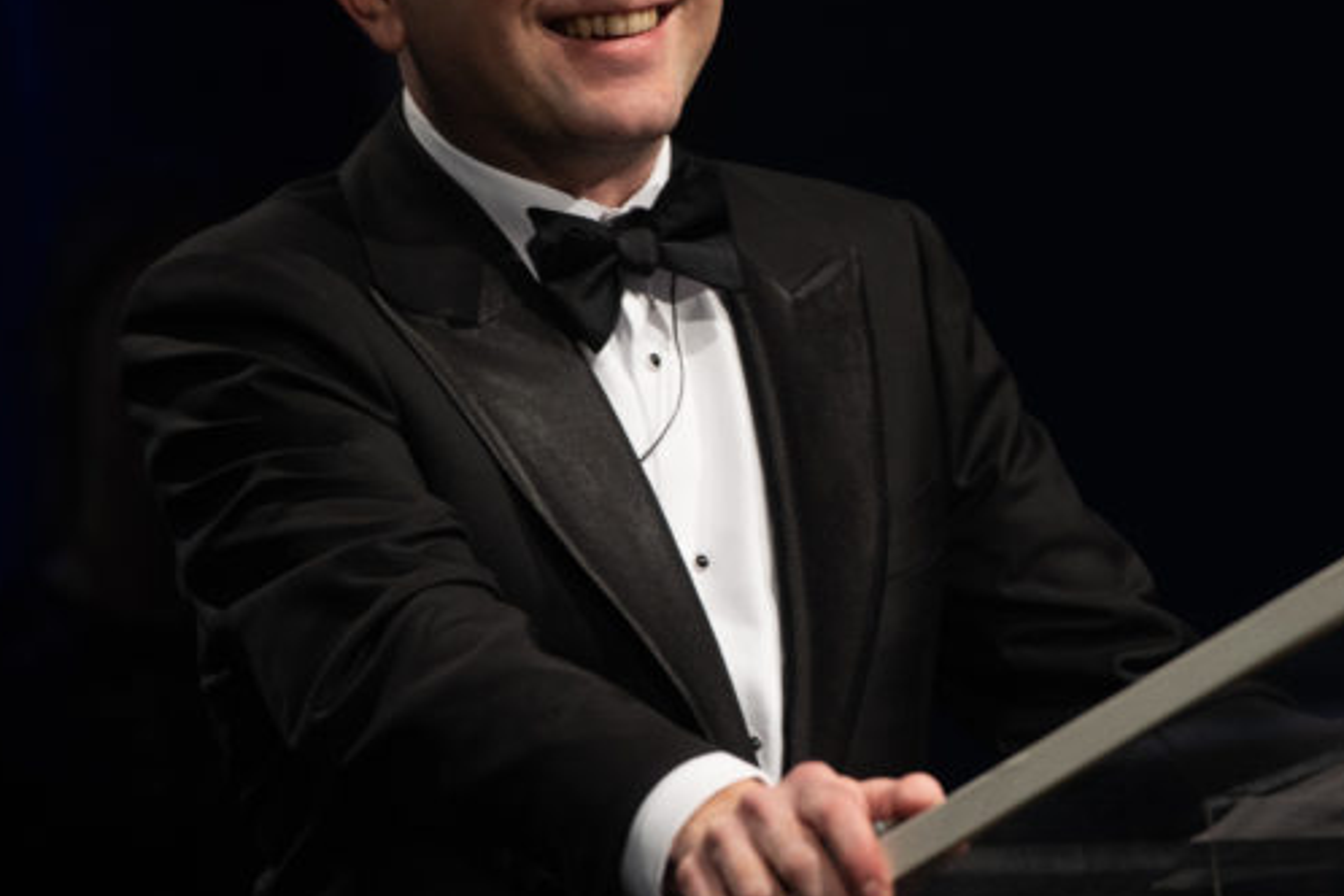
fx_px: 15343
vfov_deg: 3.3
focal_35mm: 411
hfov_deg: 5.0
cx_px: 888
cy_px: 366
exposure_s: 1/200
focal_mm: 200
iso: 1000
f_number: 5
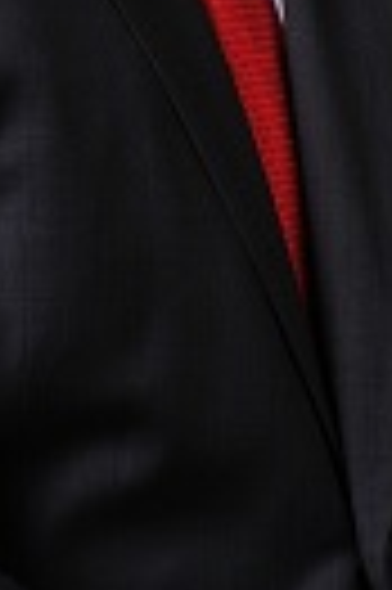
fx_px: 14378
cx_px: 9
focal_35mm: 878
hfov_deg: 1.6
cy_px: -372
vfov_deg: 2.3
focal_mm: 170
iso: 200
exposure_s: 1/250
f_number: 5.6
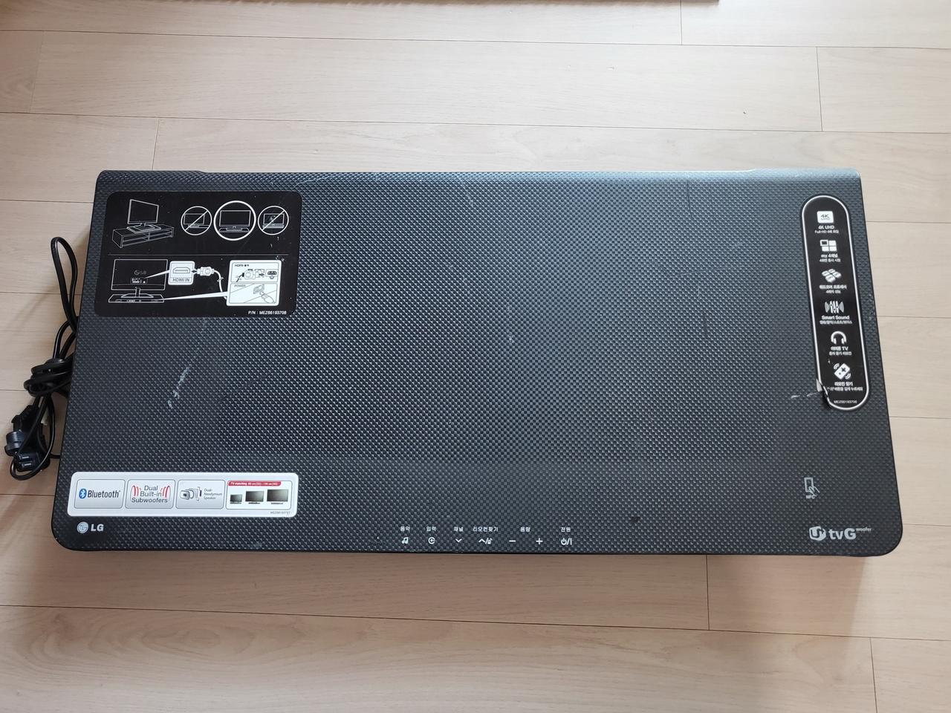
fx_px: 714
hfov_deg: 67.3
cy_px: 356
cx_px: 476
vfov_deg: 53.1
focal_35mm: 26
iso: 400
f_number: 1.8
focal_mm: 4.25
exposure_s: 1/40
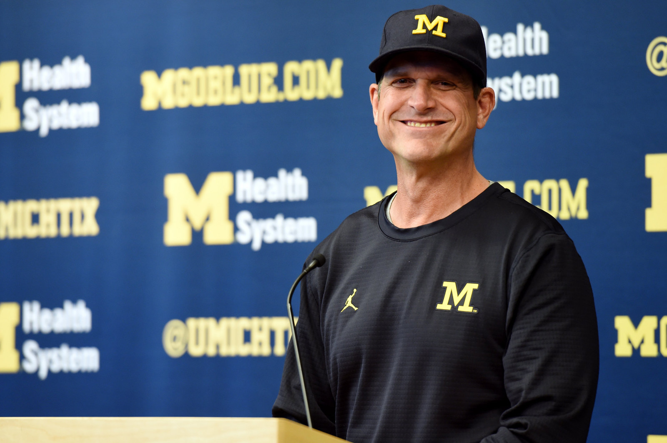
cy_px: 222
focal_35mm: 200
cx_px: 334
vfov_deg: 6.9
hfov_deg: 10.3
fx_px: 3701
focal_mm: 200
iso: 2500
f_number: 4
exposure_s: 1/250
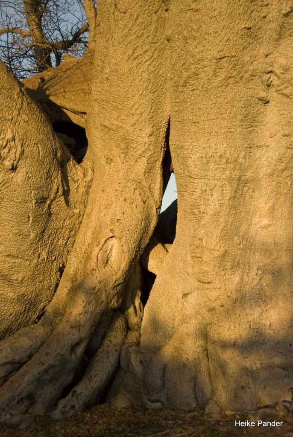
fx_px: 693
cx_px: 146
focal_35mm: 57
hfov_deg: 23.9
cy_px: 218
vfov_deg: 35.0
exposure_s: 1/1250
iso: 400
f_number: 4.5
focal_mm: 38
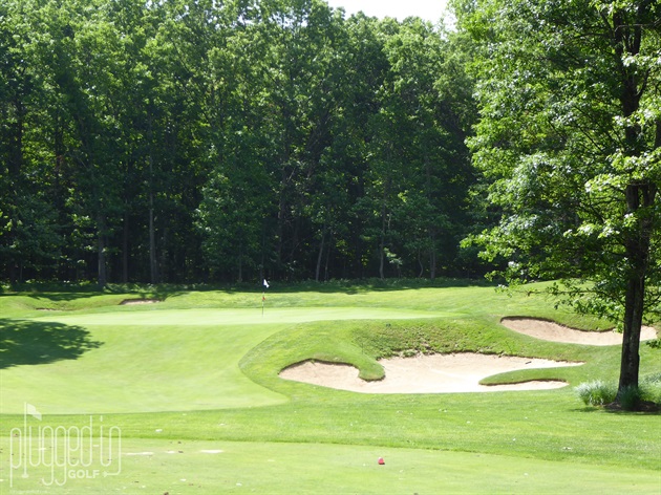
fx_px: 2042
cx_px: 330
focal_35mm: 107
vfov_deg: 13.8
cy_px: 248
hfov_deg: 18.4
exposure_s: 1/125
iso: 80
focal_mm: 17.5
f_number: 5
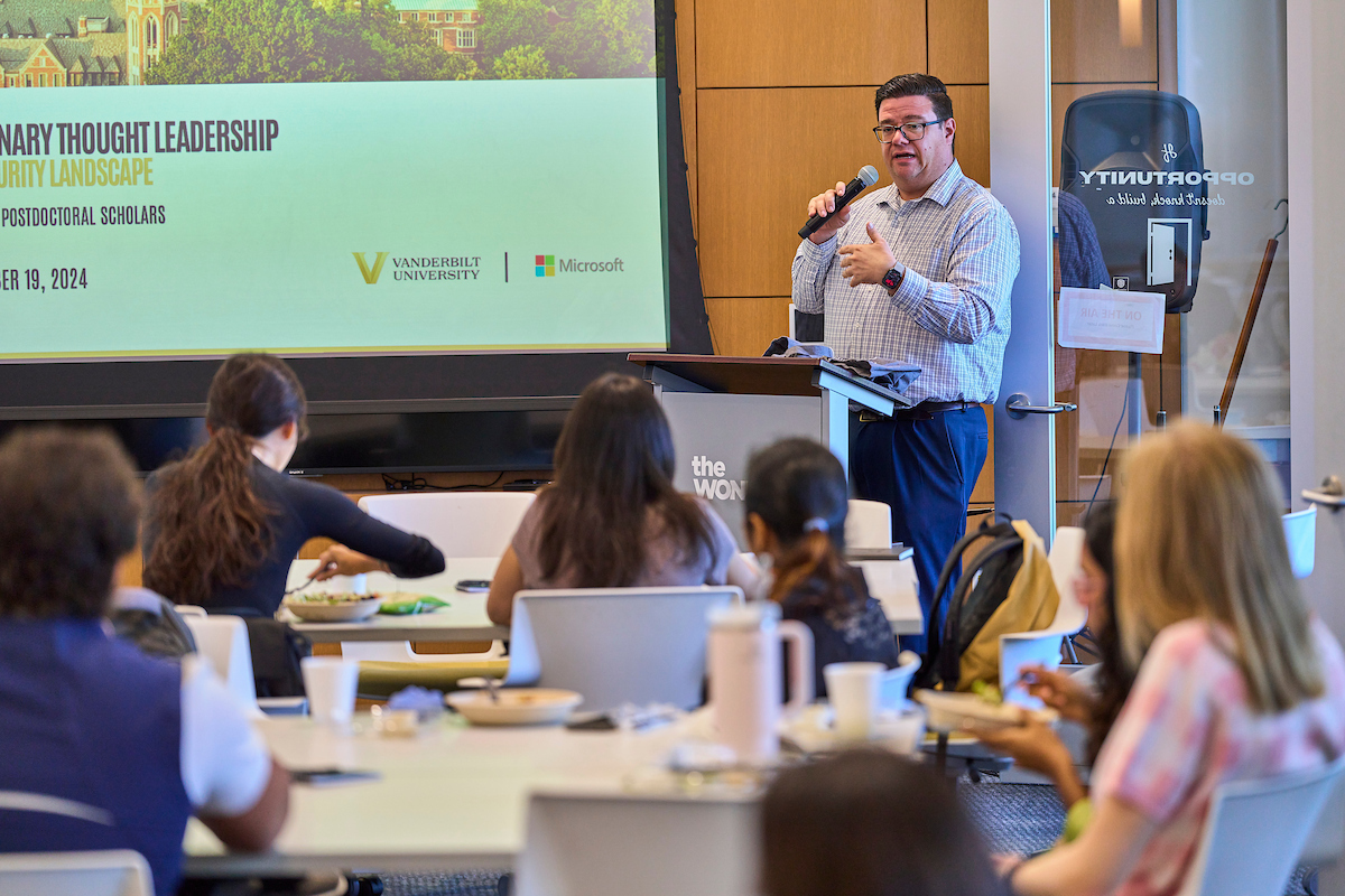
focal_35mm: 125
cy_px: 448
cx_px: 672
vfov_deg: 11.0
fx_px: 4670
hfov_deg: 16.4
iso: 800
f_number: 2.8
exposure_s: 1/250
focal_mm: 125
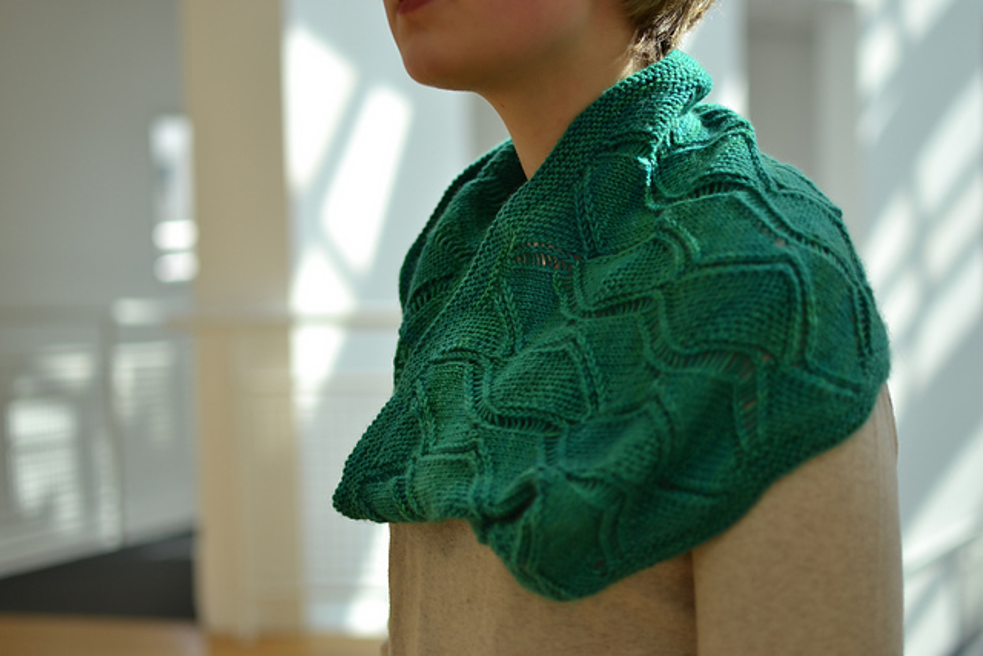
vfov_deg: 25.8
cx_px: 492
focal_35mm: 52
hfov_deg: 37.8
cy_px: 328
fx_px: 1434
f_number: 1.8
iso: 100
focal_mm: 35
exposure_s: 1/800
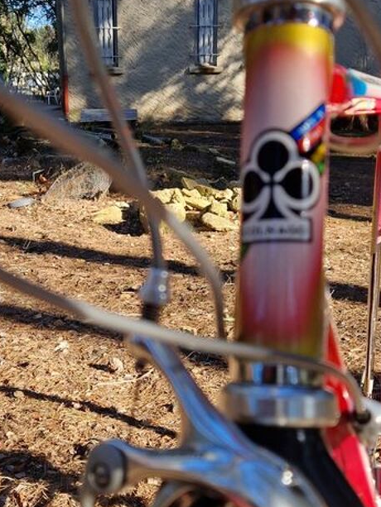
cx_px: 164
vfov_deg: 38.2
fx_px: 734
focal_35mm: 50
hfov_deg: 29.1
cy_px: 268
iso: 50
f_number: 1.8
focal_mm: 5.4
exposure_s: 1/381
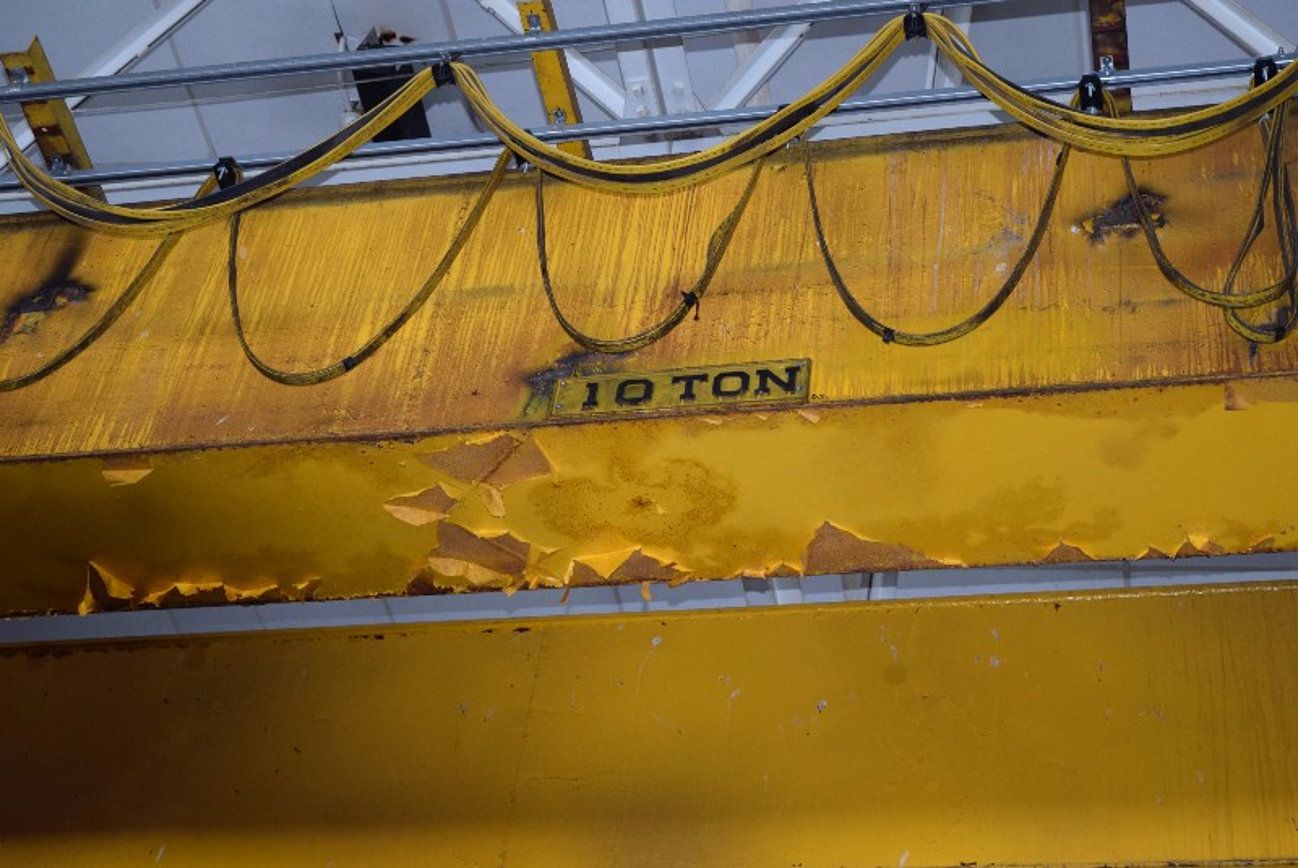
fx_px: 2490
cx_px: 649
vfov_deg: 19.8
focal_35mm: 69
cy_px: 434
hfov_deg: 29.2
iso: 1100
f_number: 5
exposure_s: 1/60
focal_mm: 46
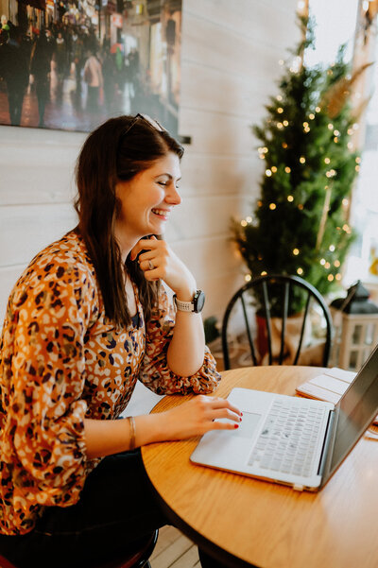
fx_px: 552
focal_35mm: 35
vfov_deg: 54.5
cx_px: 189
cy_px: 284
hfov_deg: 37.8
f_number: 1.4
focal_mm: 35
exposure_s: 1/640
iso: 1000
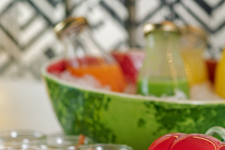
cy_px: 134
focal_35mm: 206
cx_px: 184
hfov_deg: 10.0
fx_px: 1287
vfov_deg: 6.7
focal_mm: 105
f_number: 4.5
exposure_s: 1/40
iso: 64
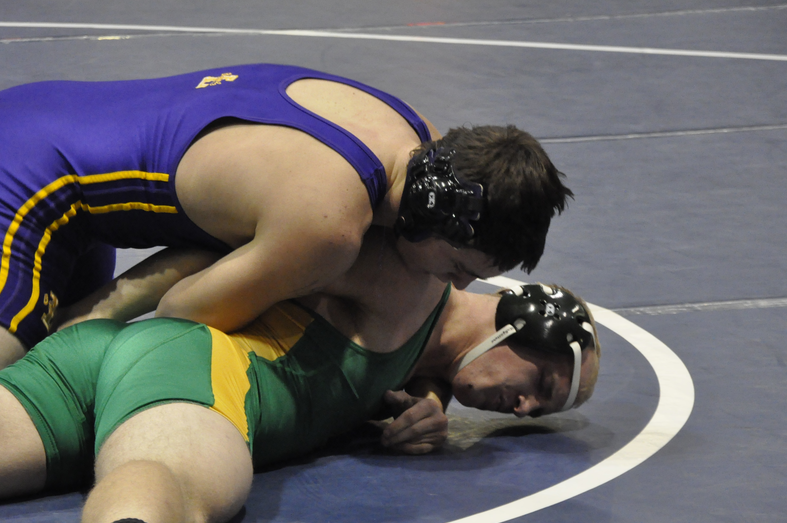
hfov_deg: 10.0
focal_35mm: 206
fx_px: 4490
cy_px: 319
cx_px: 316
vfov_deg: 6.7
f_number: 5.6
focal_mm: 105
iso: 3200
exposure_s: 1/125
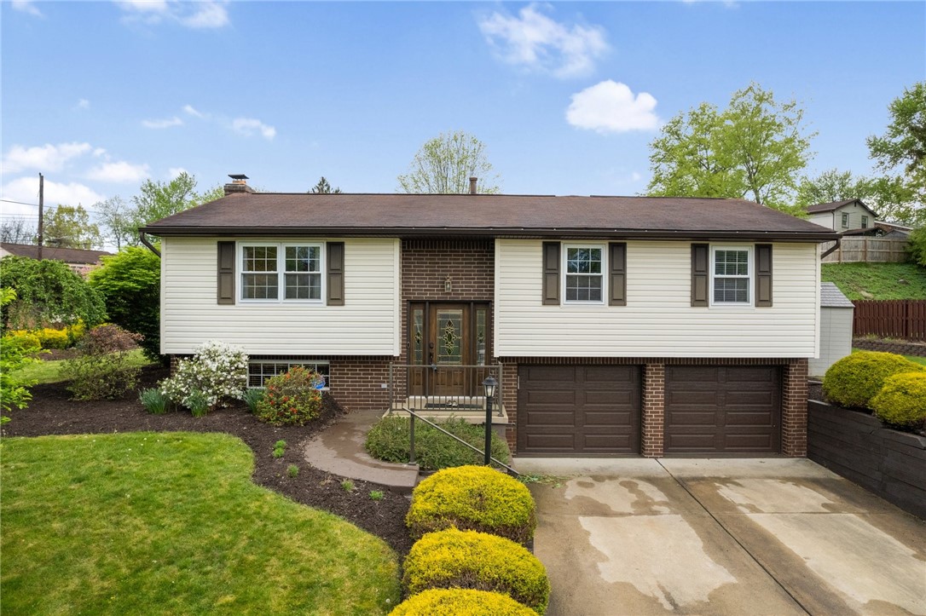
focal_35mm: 22
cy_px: 308
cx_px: 463
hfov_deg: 78.6
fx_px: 566
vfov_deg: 57.2
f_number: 2.8
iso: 110
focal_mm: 8.38
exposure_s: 1/1250
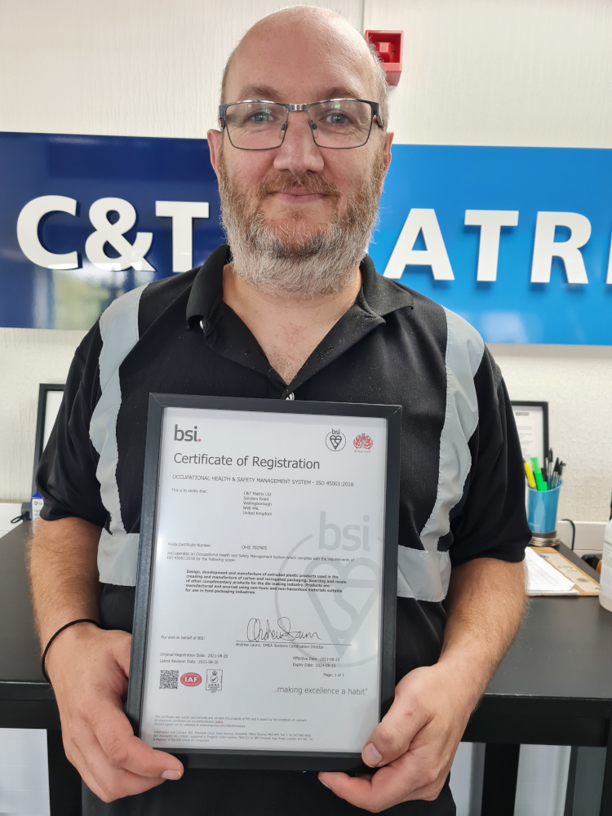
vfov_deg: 67.3
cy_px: 408
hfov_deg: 53.1
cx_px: 306
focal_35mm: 26
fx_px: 613
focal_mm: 5.4
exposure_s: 1/100
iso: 250
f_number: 1.8
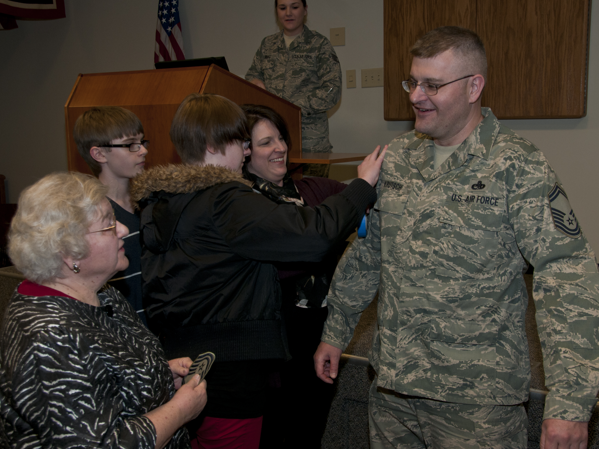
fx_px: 744
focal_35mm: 43
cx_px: 318
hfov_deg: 43.8
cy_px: 223
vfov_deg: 33.6
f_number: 5.6
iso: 400
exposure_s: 1/60
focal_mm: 26
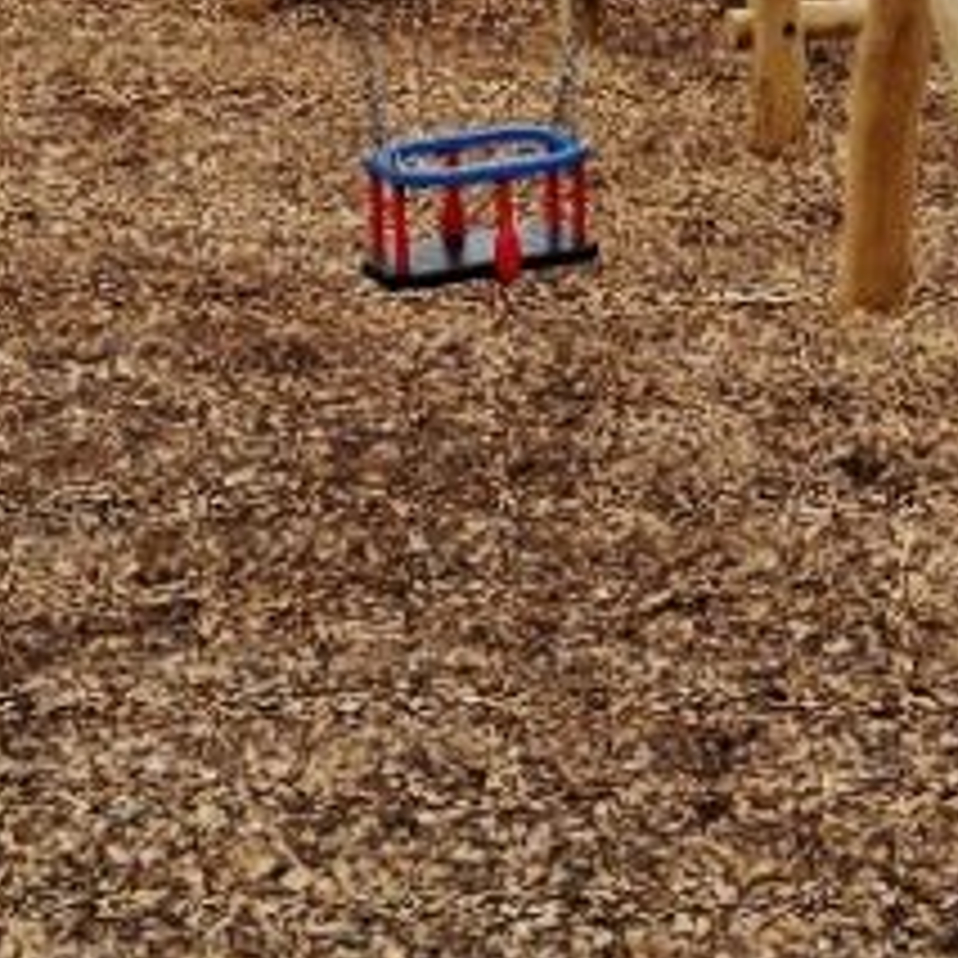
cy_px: -151
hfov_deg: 15.5
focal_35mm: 110
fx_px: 3444
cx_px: 1007
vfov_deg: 15.3
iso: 50
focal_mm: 3.95
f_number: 1.8
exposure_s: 1/267
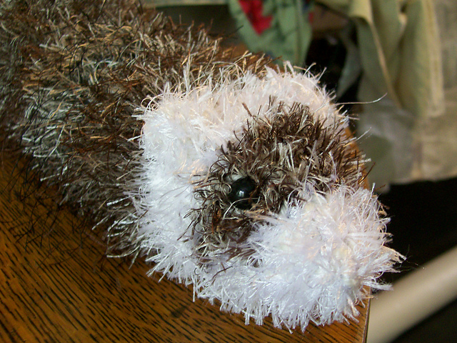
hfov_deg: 51.4
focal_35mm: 36
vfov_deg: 39.7
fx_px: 475
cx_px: 228
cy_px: 172
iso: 160
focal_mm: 6
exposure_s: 1/12.3
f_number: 2.7
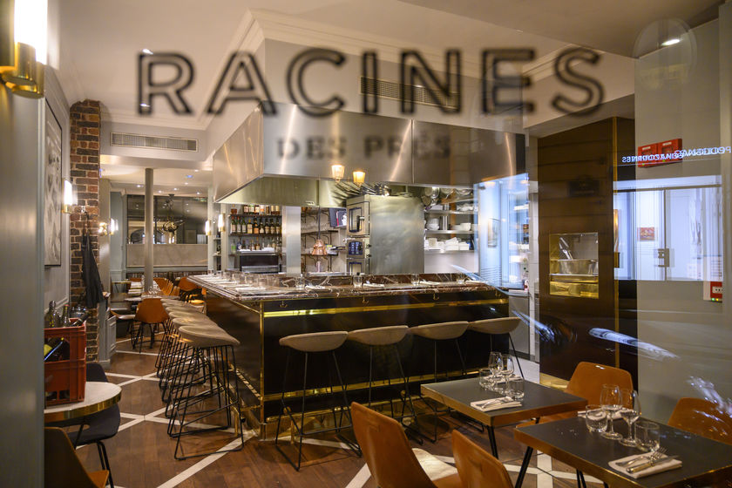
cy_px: 244
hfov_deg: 73.7
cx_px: 366
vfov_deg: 53.1
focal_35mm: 24
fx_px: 488
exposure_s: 1/40
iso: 2500
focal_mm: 24
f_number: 4
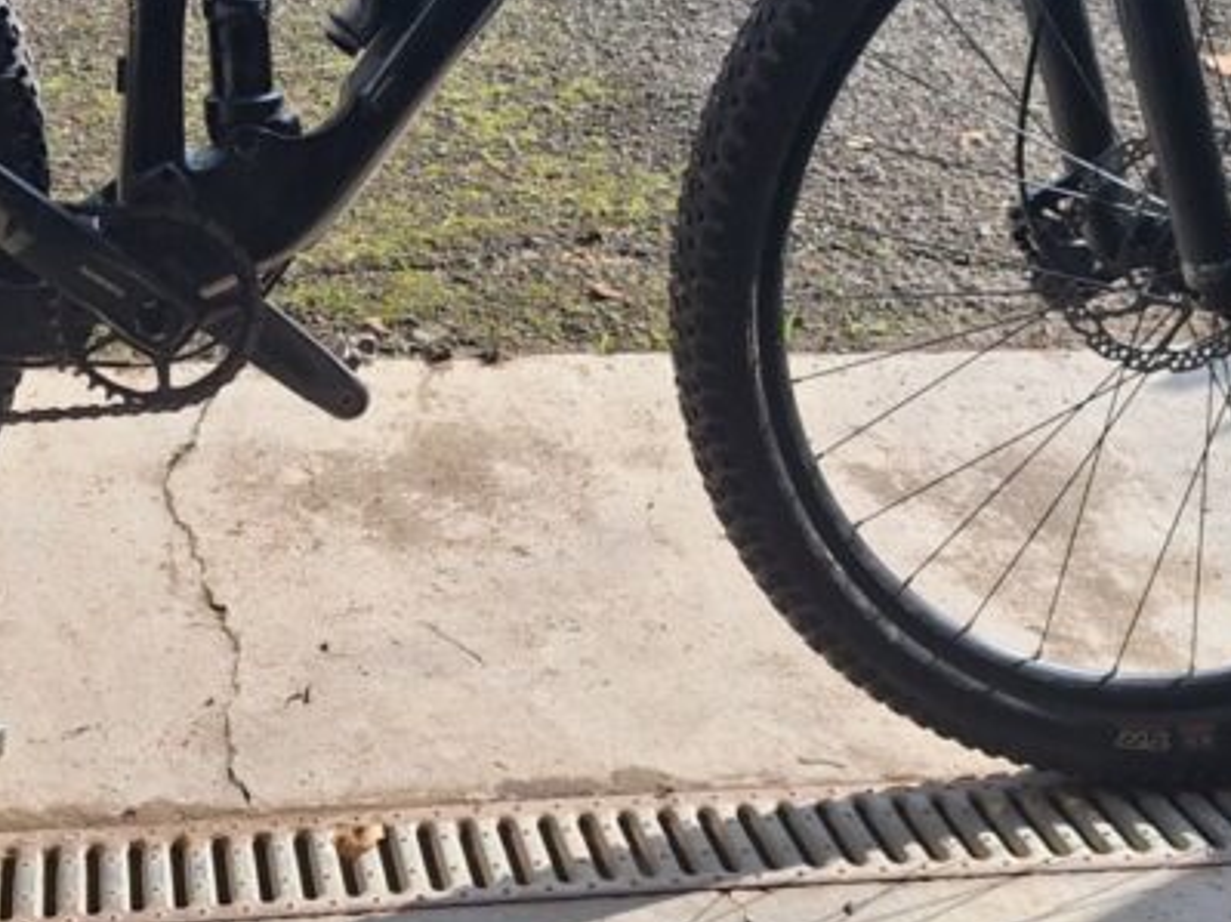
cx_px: 333
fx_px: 2098
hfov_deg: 32.2
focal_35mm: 59
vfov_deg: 24.4
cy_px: 176
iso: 40
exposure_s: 1/2049
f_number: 1.8
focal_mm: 5.54
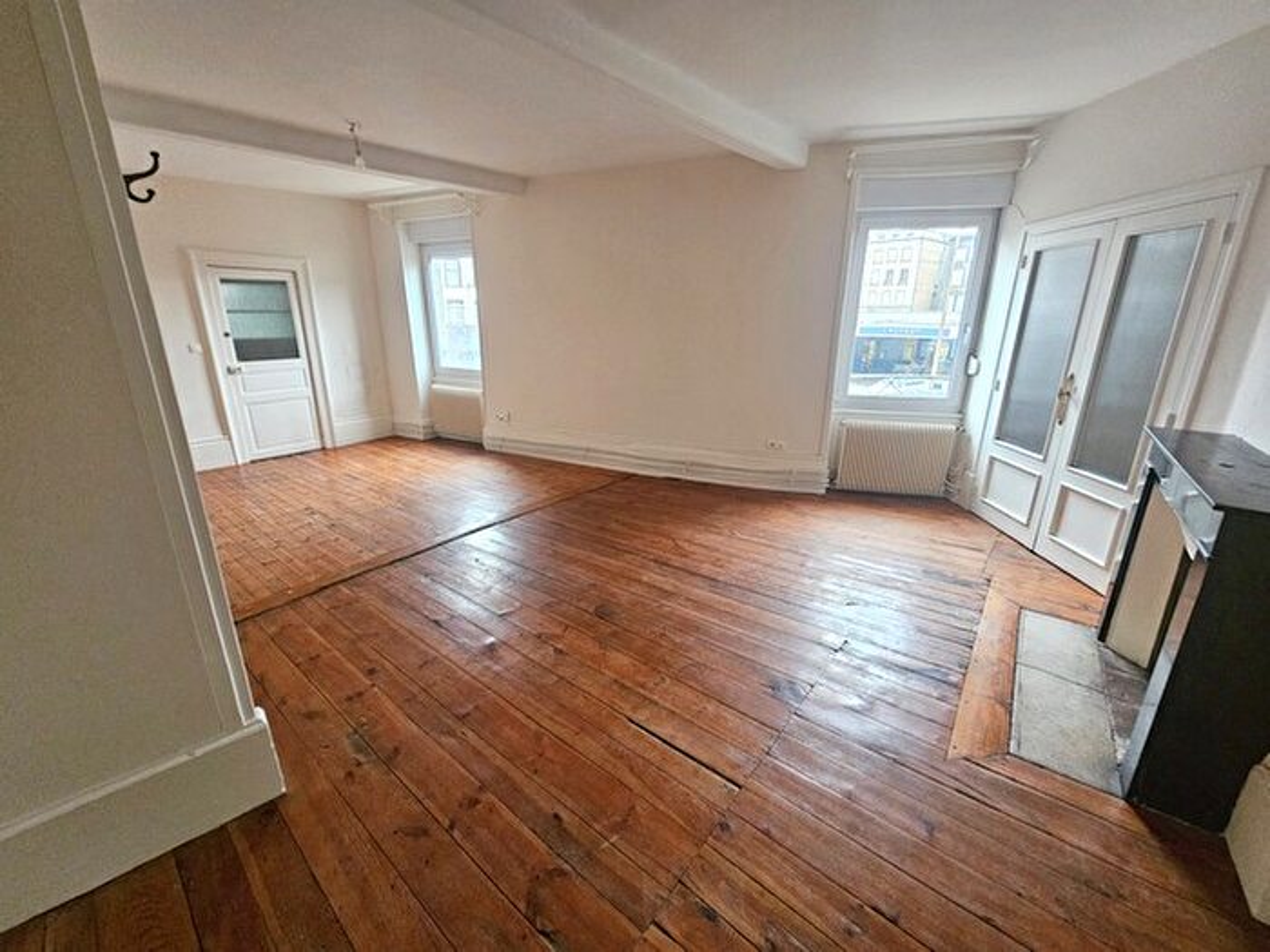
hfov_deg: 106.2
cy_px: 476
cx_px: 635
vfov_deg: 89.9
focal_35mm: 13
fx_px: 477
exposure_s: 1/33
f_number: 2.2
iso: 500
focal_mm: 2.2
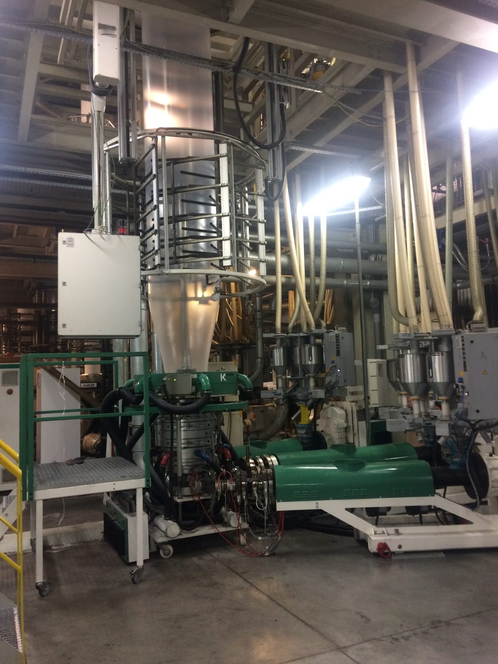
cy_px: 332
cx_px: 249
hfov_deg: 48.2
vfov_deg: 61.7
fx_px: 556
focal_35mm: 29
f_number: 2.2
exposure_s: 1/33
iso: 160
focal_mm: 4.15
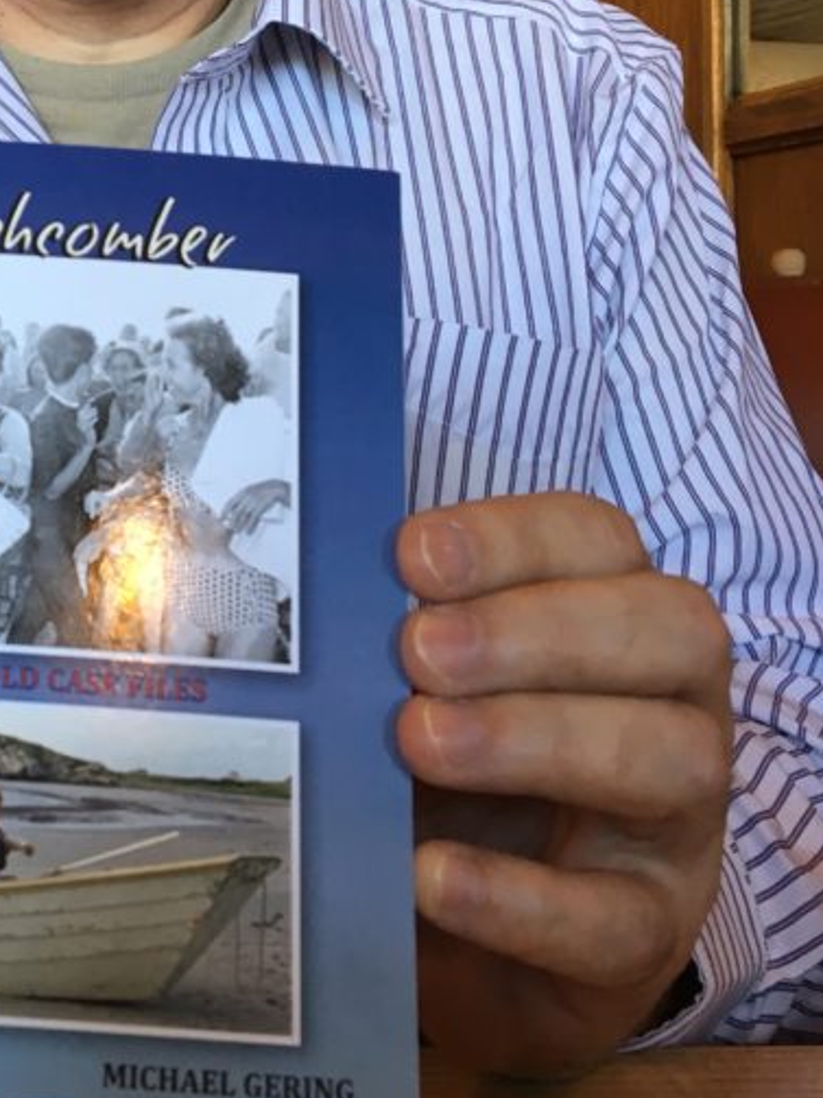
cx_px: 4
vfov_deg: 32.1
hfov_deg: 23.8
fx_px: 1871
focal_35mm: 59
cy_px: 284
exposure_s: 1/30
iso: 64
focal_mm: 4.15
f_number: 2.2
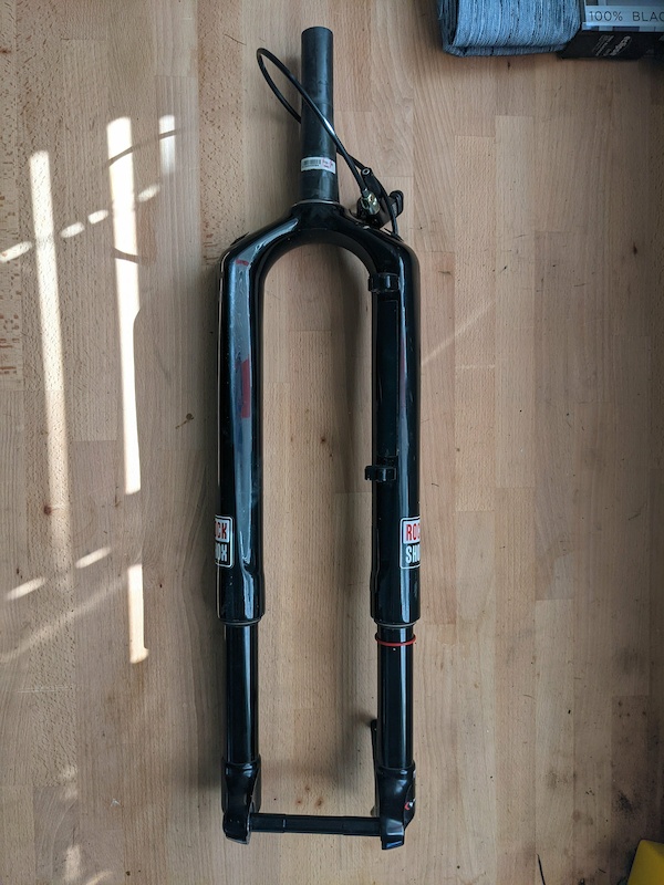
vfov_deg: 65.3
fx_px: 691
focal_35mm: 27
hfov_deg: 51.4
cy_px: 442
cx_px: 332
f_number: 1.73
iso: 50
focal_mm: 4.38
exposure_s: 1/138
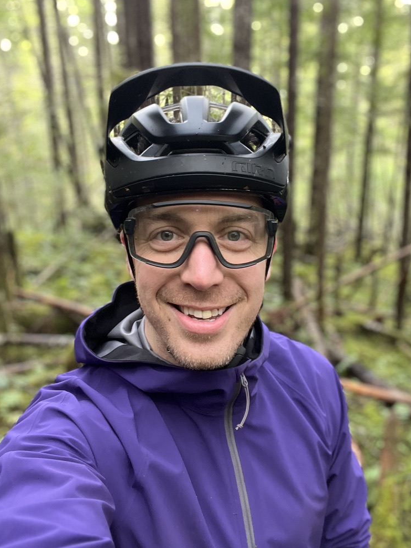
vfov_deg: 58.4
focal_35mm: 31
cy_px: 269
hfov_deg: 45.4
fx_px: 491
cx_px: 211
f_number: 2.2
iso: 400
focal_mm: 2.71
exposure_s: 1/41
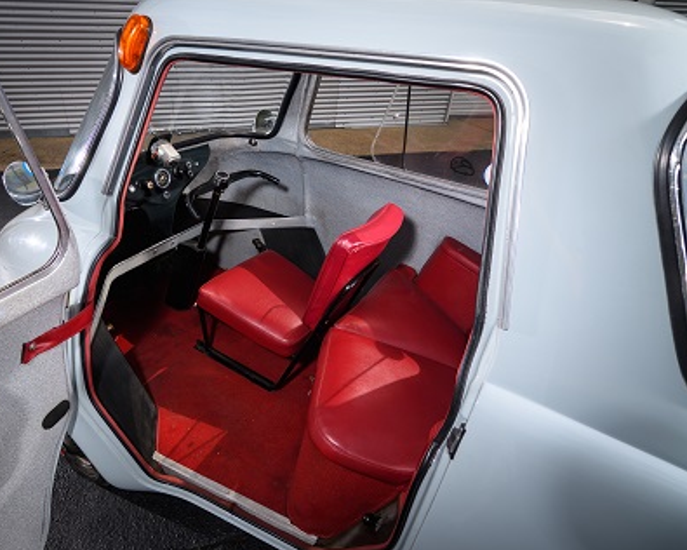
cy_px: 285
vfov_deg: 69.2
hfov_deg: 80.5
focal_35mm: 20
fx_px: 398
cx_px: 273
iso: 100
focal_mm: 11
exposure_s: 1/200
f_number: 5.6
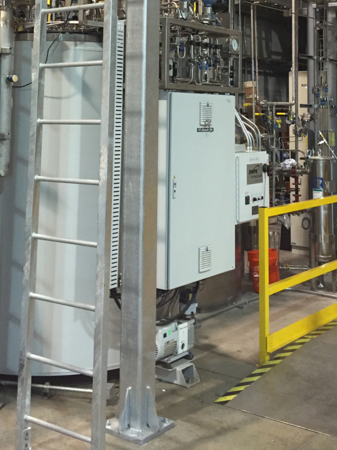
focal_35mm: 55
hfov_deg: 26.5
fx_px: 714
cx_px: 156
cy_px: 26
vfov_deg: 32.7
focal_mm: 4.15
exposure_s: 1/30
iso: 125
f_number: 2.2
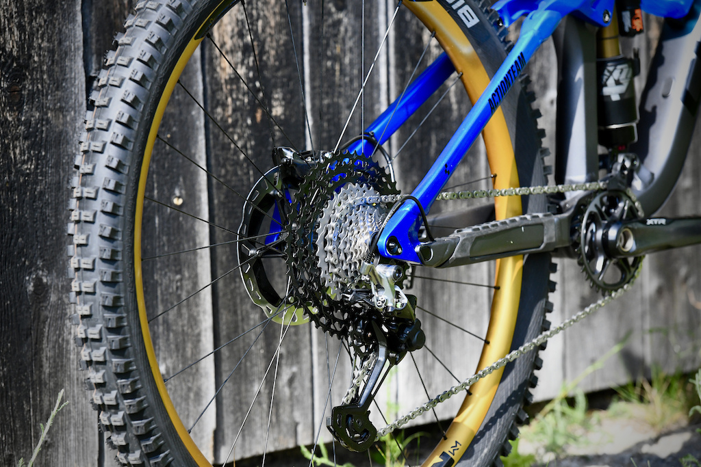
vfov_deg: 8.1
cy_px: 234
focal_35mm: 170
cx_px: 350
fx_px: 3311
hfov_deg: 12.1
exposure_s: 1/3200
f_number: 5.6
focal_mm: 170
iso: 2500
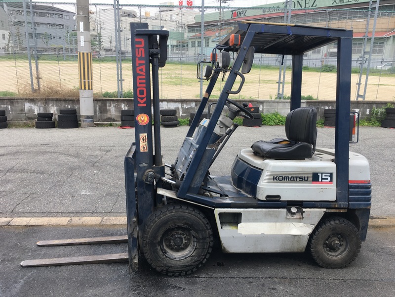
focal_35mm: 29
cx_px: 198
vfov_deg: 48.2
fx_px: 331
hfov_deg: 61.7
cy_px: 148
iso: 25
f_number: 2.2
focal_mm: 4.15
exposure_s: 1/319
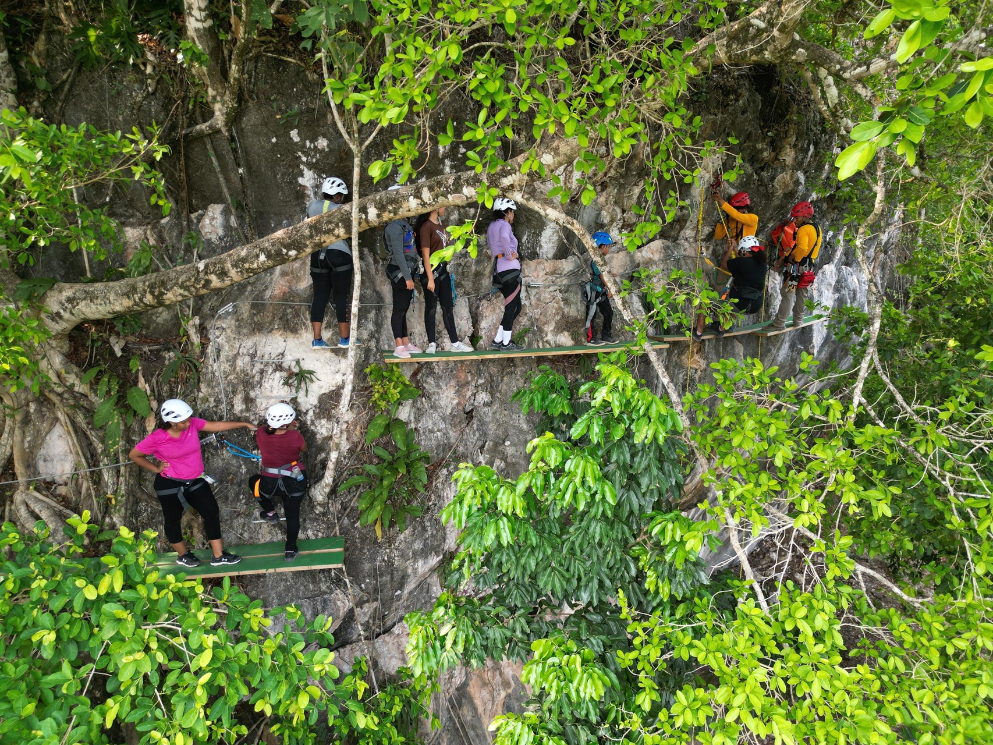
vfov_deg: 56.8
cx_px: 496
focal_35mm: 24
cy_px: 372
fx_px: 689
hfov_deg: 71.6
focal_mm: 6.72
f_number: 1.7
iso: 110
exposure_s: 1/180
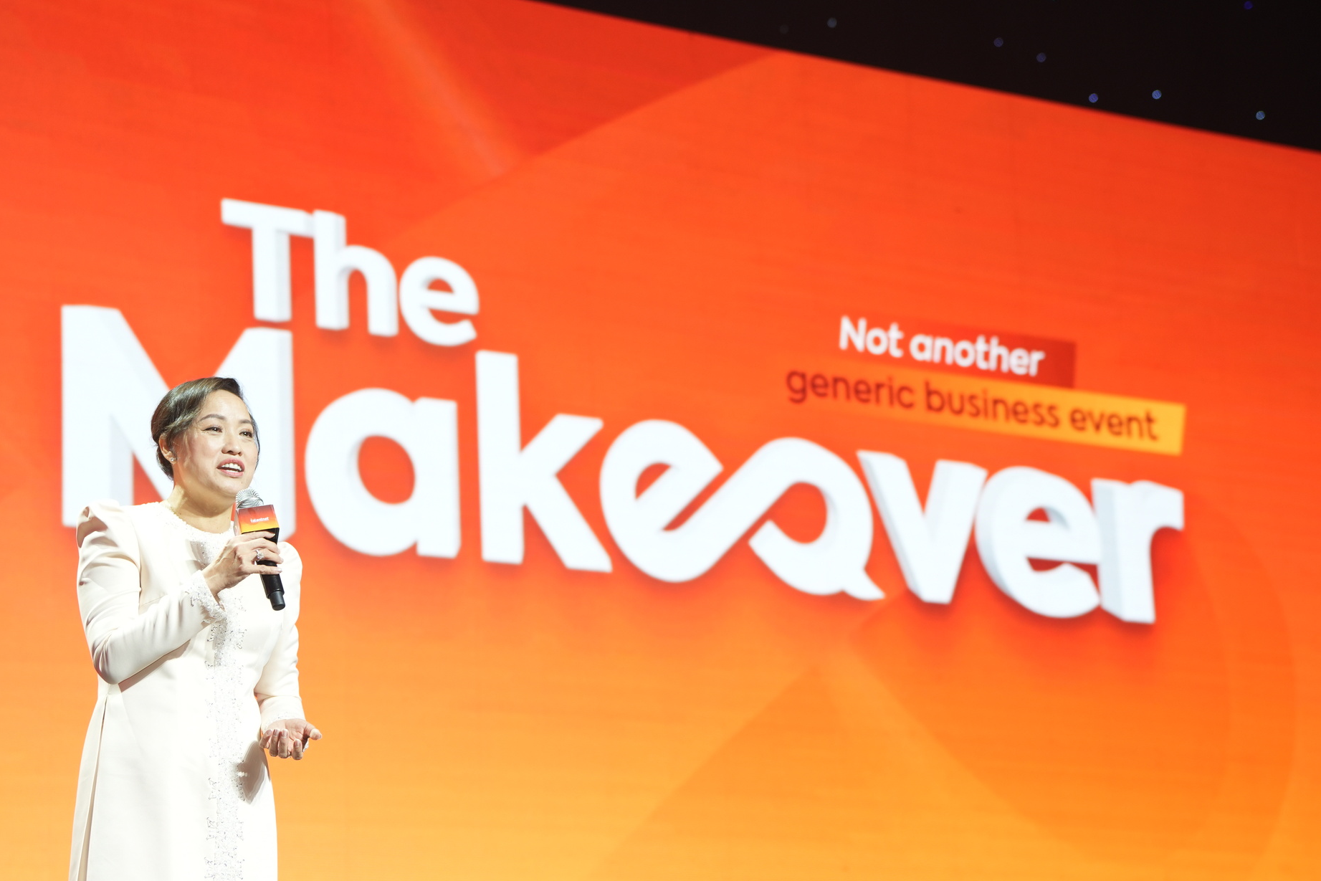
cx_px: 594
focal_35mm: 90
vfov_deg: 15.2
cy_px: 476
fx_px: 3303
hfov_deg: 22.6
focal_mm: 72
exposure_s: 1/160
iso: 400
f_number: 2.8
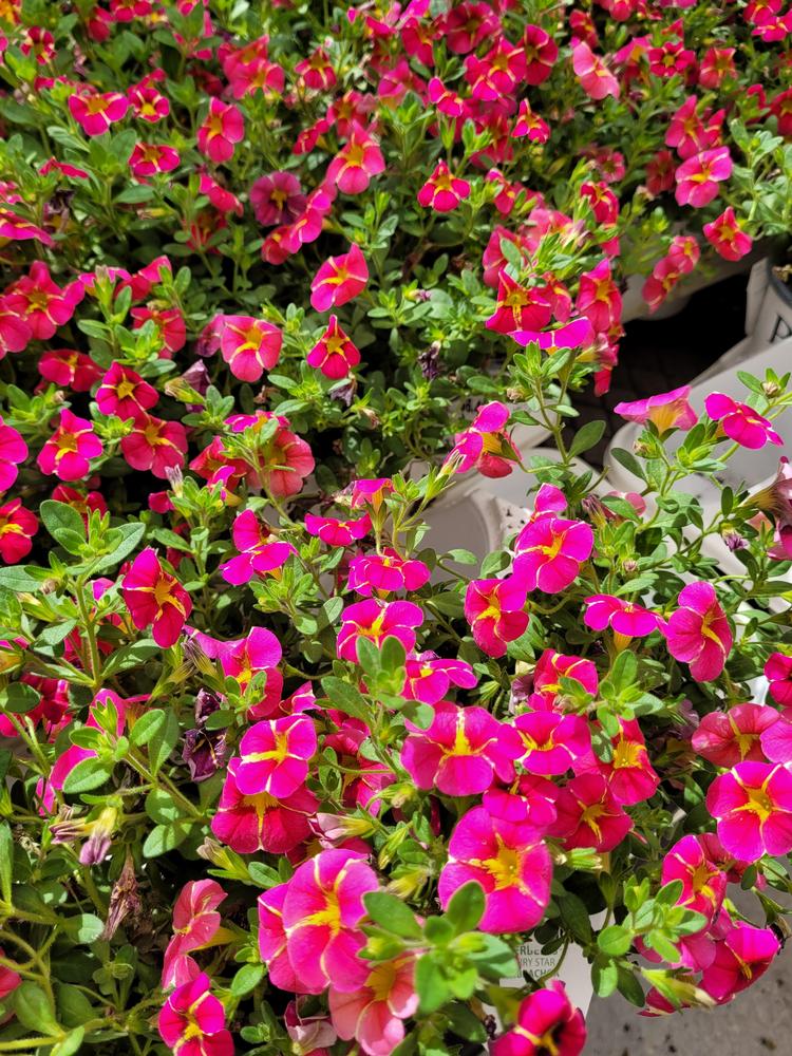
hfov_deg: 53.1
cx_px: 396
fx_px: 793
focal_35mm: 26
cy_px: 528
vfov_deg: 67.3
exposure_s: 1/812
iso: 40
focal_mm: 5.4
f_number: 1.8
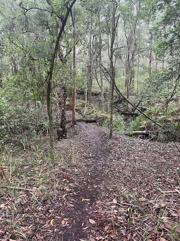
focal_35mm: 26
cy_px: 120
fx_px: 180
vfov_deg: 67.3
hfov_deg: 53.1
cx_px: 90
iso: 160
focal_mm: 5.7
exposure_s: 1/60
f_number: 1.5
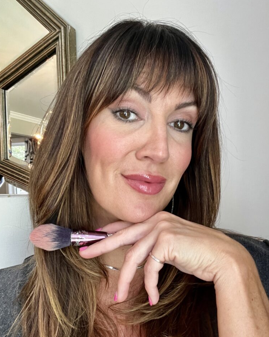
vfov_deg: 55.6
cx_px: 134
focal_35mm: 32
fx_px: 319
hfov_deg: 45.8
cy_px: 181
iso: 200
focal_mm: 2.71
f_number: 2.2
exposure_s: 1/60
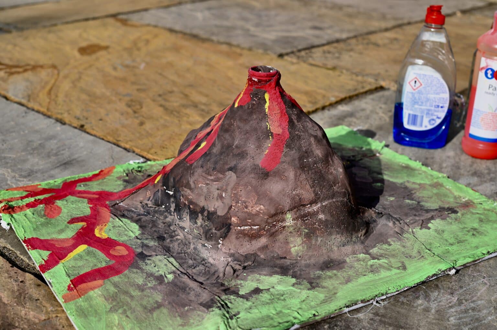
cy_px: 165
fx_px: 690
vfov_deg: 27.0
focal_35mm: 50
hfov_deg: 39.6
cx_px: 248
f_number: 7.1
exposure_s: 1/400
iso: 100
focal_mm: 50
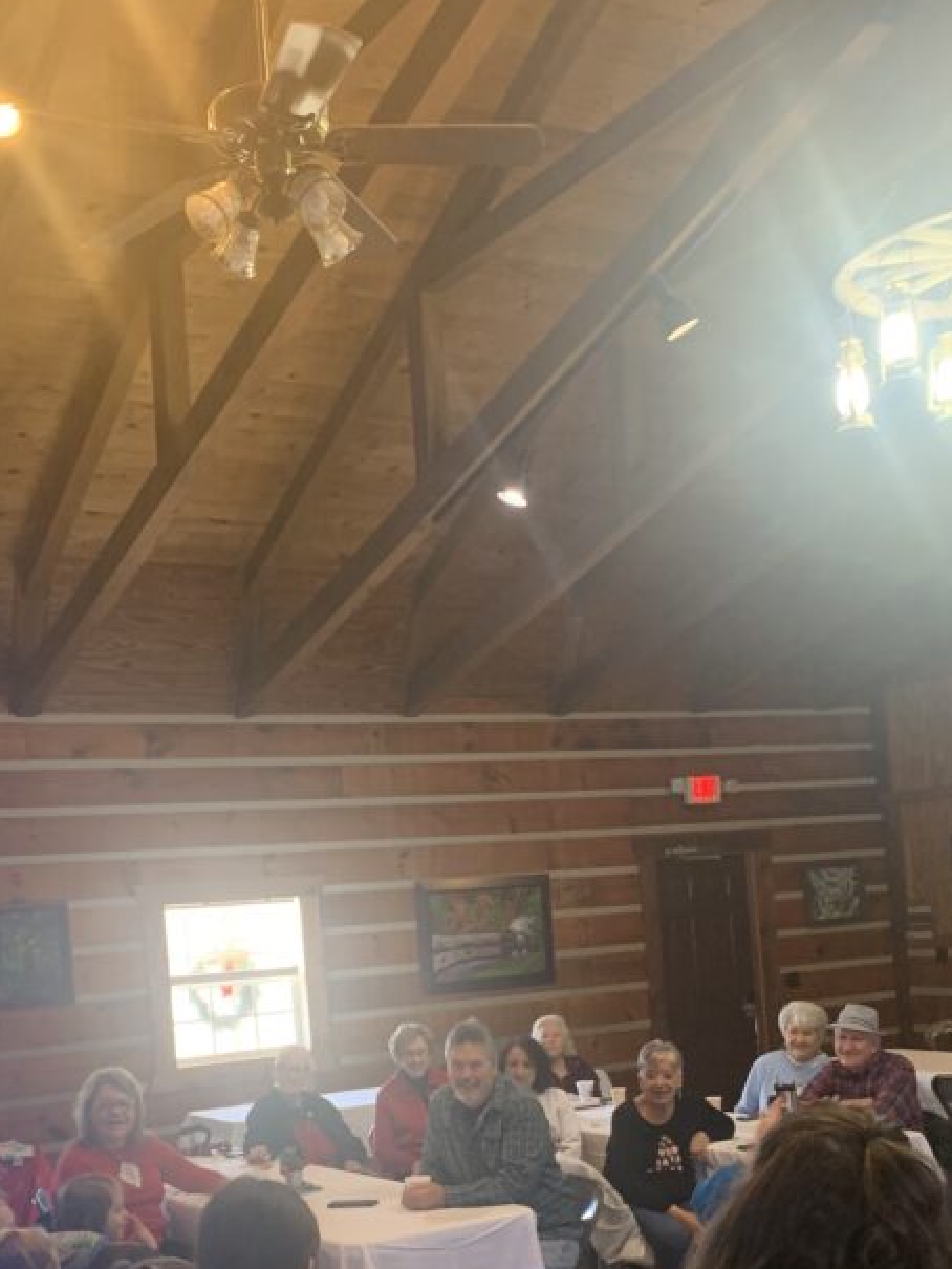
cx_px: 428
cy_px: 919
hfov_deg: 32.9
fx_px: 1613
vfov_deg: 41.9
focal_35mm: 44
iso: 400
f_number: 1.8
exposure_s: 1/60
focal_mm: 4.25
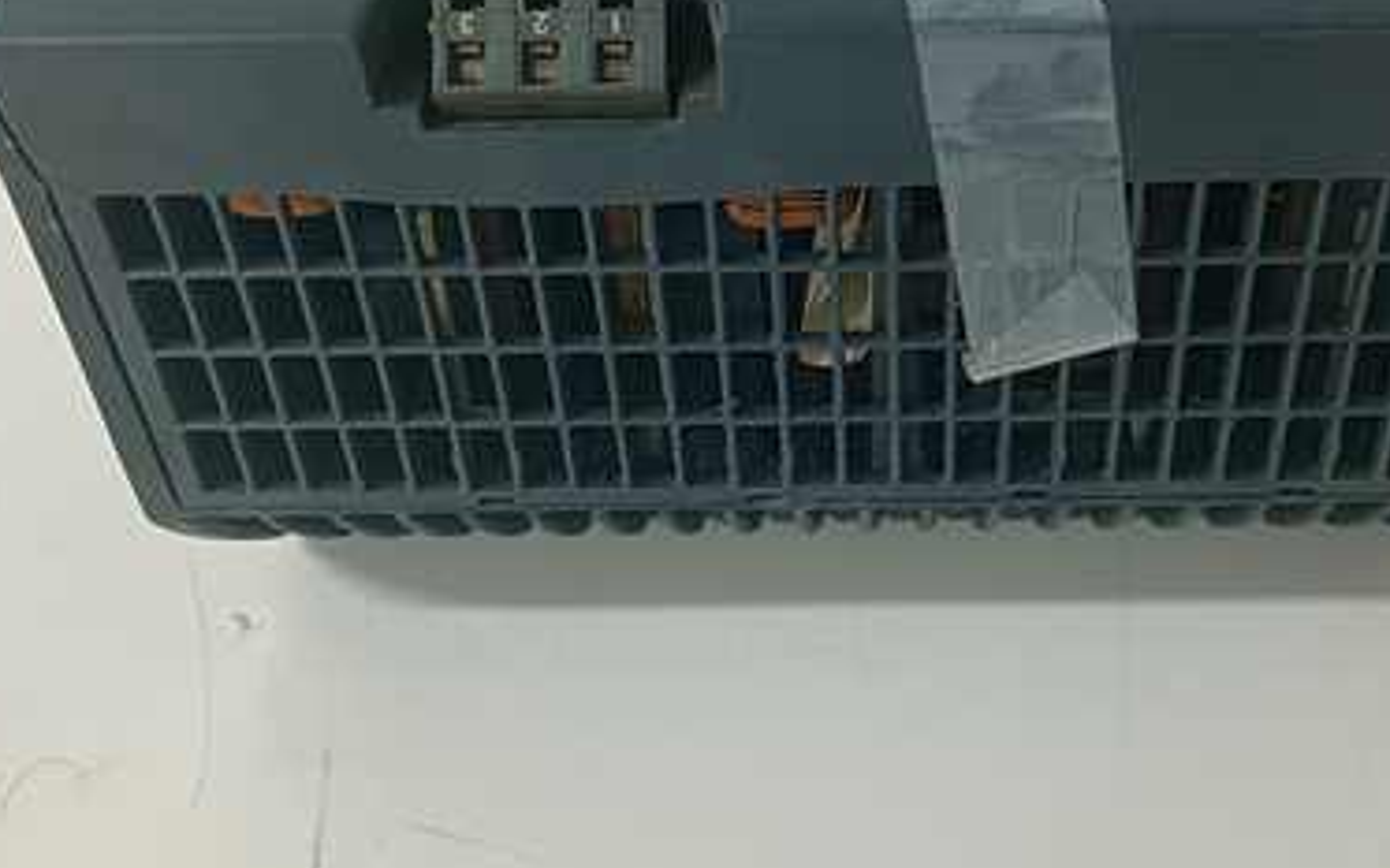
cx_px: 887
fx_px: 1742
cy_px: 156
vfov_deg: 27.4
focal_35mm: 46
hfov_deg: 43.1
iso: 662
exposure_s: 1/33.3
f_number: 1.9
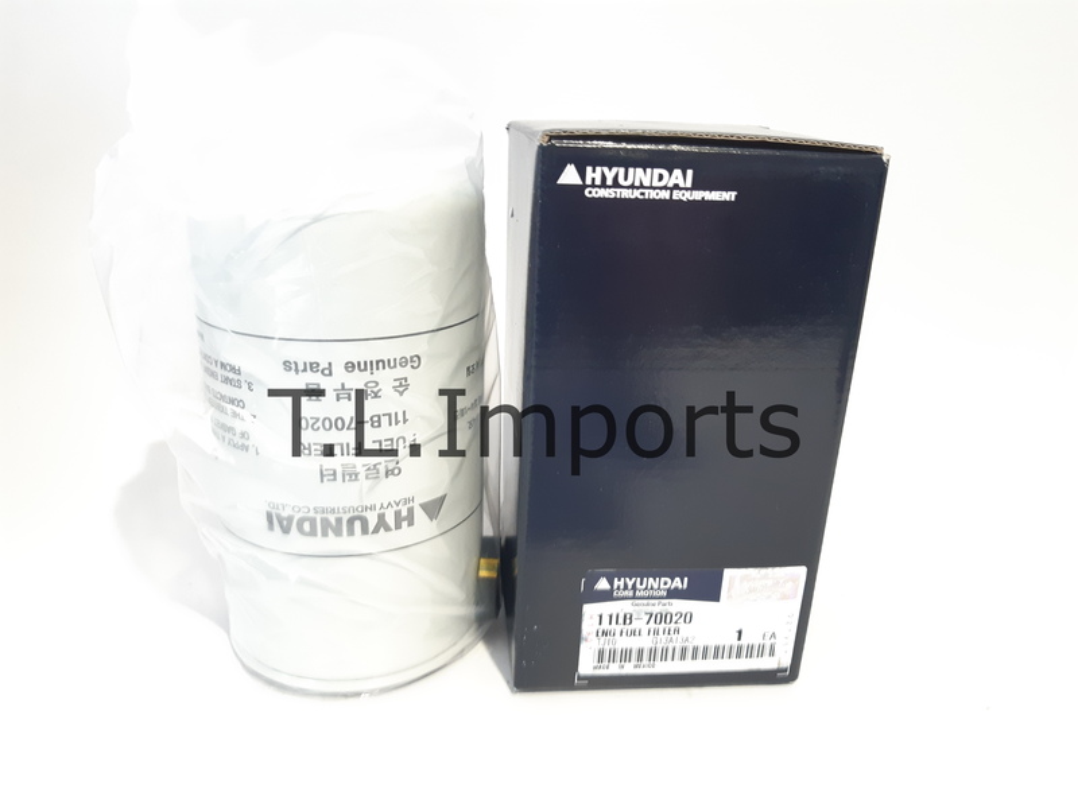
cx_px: 539
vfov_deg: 53.1
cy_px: 404
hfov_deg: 67.3
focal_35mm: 26
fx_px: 810
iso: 200
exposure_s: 1/25
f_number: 1.7
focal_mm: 3.93
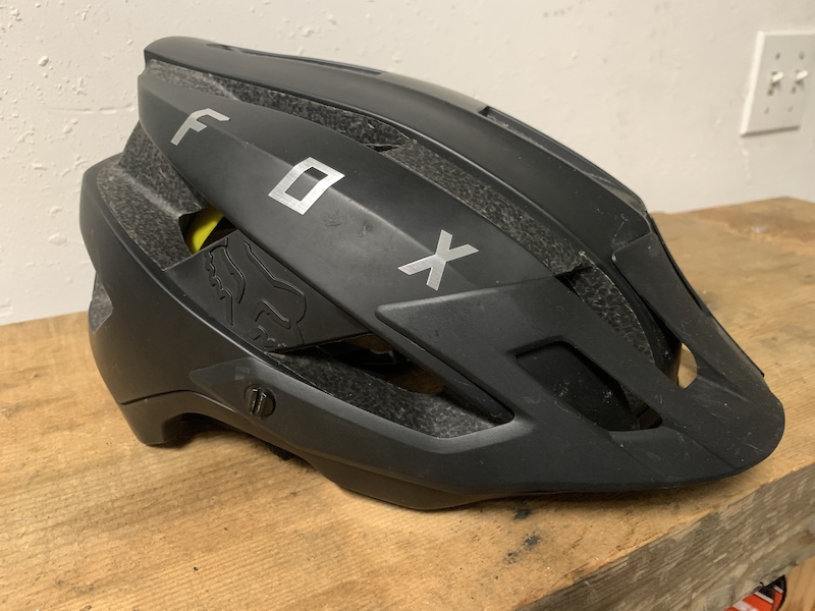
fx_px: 612
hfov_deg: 67.3
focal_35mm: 26
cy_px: 306
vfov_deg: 53.1
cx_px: 408
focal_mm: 4.25
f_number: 1.8
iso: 320
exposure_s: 1/30
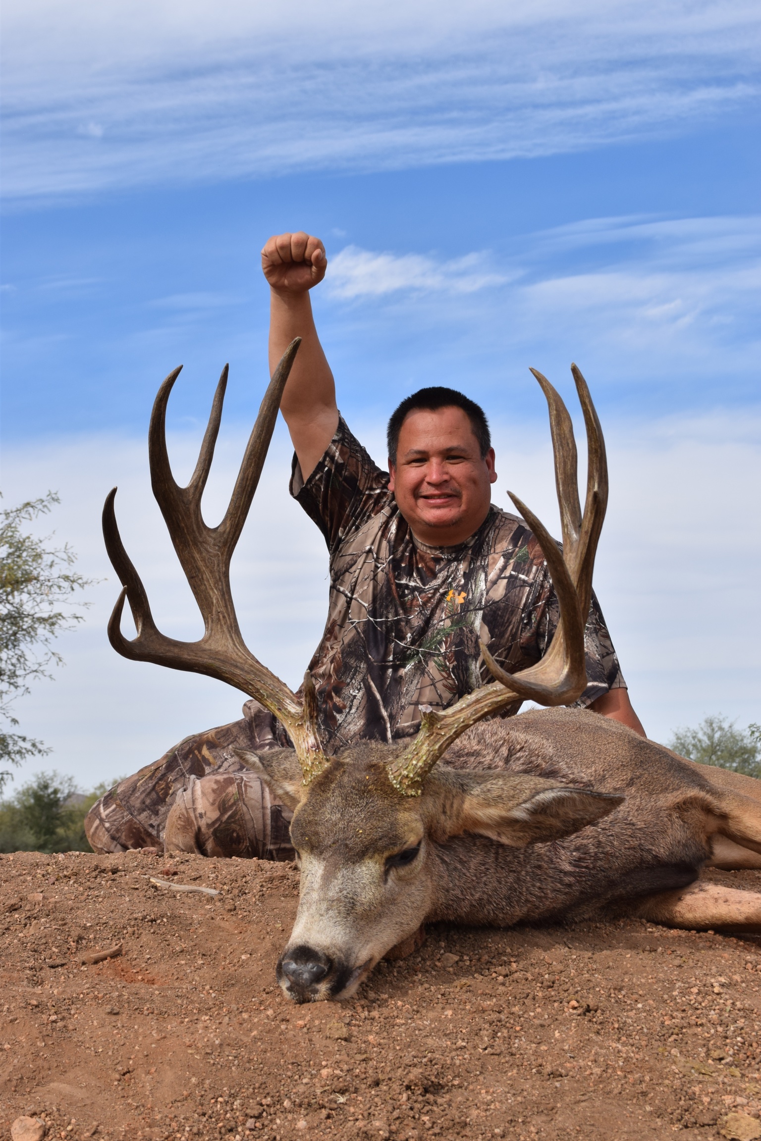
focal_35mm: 63
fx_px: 1997
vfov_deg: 31.9
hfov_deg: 21.6
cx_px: 380
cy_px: 570
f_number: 10
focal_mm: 42
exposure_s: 1/400
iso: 200
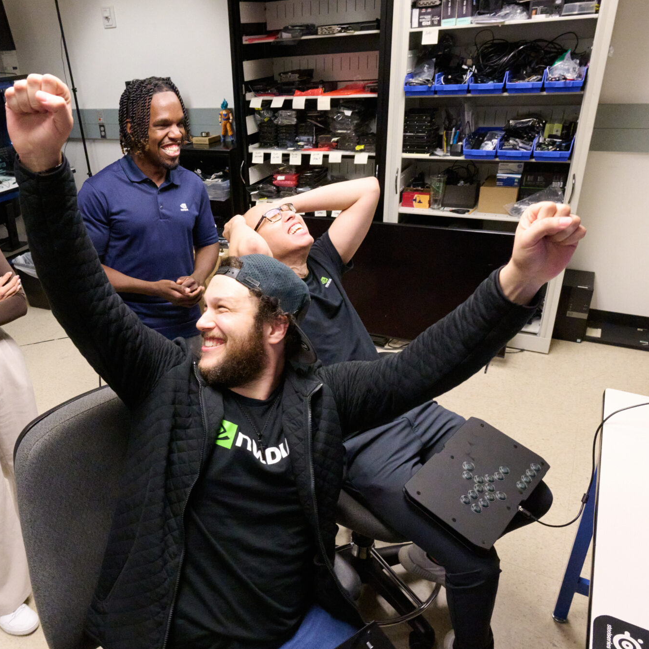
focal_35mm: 26
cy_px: 326
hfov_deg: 59.8
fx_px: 552
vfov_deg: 60.9
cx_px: 227
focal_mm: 20
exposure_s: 1/50
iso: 14400
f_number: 9
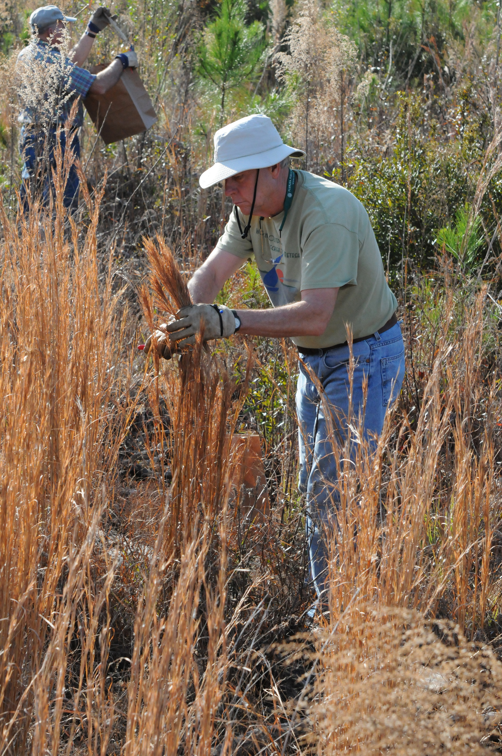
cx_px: 251
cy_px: 378
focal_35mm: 105
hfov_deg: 13.0
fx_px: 2202
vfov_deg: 19.5
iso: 1600
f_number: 10
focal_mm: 70
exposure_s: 1/1250
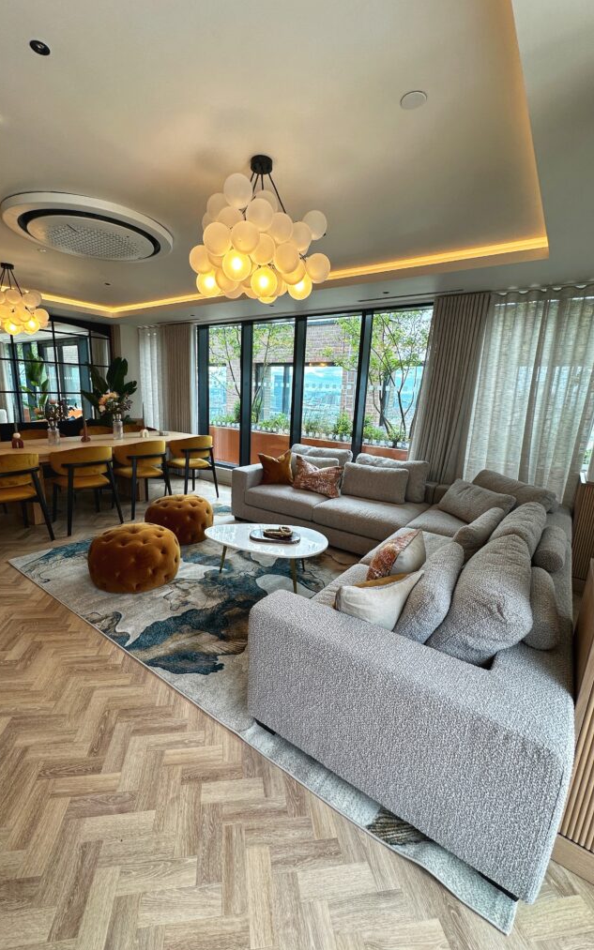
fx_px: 389
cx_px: 279
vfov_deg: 101.5
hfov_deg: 74.7
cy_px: 479
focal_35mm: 15
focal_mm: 2.22
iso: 40
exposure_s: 1/112
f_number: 2.2
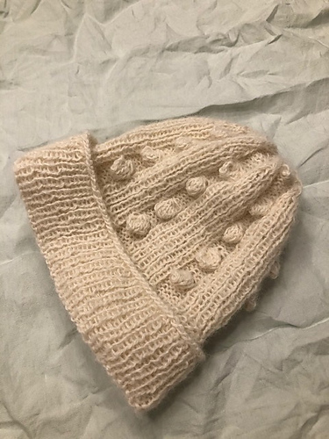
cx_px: 164
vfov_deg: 63.4
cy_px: 220
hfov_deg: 49.7
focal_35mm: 28
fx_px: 355
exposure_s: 1/25
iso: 40
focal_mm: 3.99
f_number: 1.8
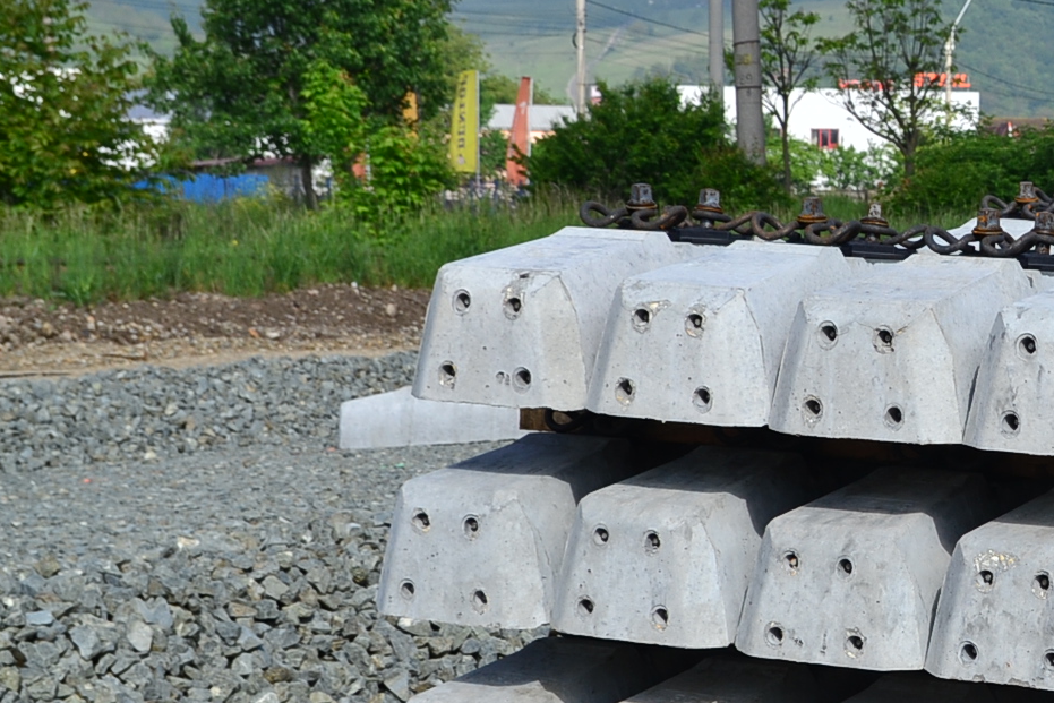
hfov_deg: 19.3
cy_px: 395
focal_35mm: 100
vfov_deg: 13.7
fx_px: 2935
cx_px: 1245
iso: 100
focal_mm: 27
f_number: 7.1
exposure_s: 1/250
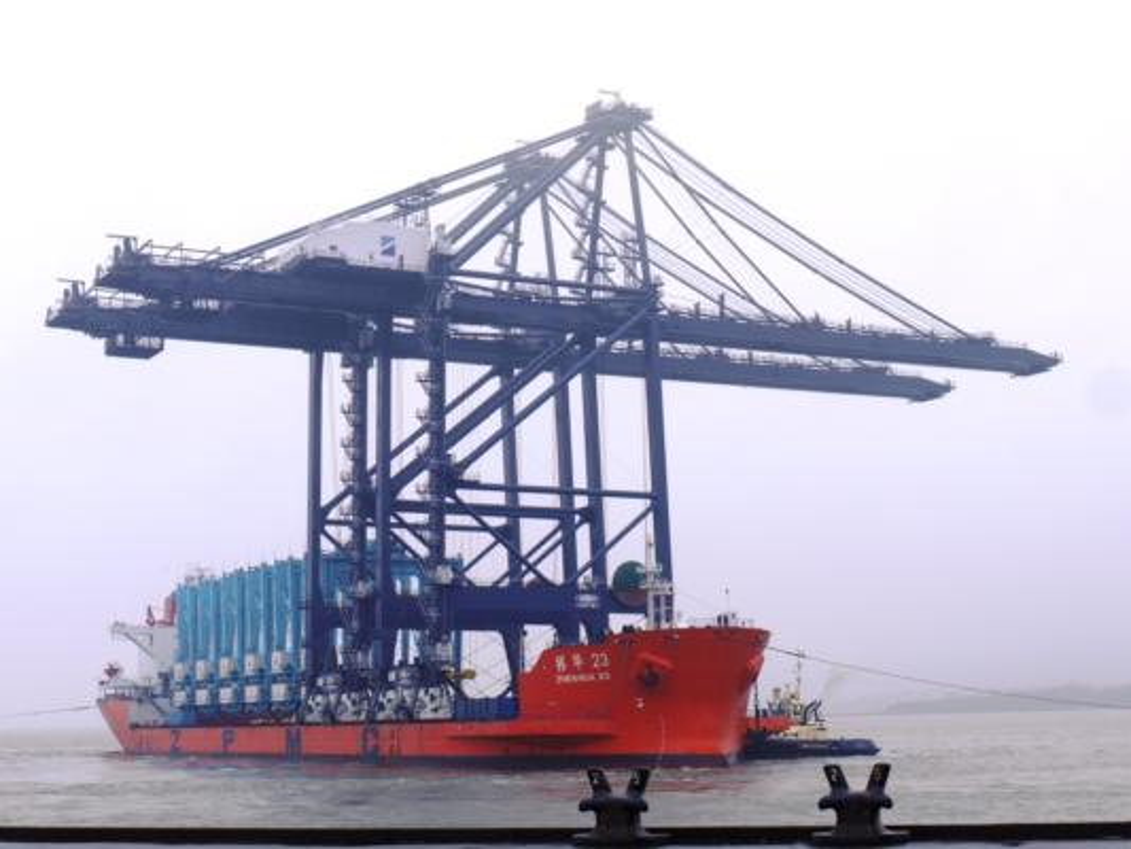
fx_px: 2026
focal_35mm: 62
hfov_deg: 31.2
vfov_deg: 23.7
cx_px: 566
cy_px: 424
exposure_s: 1/250
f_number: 7.1
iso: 100
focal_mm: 31
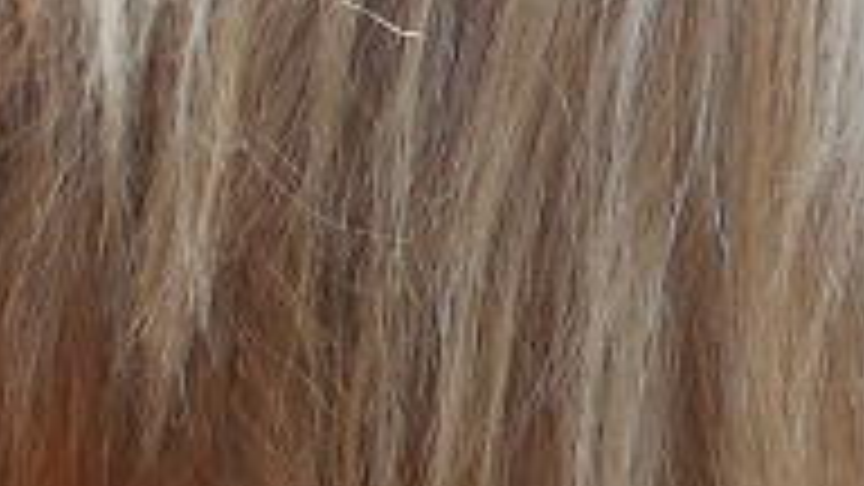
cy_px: 983
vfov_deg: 3.5
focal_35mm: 343
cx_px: 1791
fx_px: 7858
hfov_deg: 6.1
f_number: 3.2
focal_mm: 12.4
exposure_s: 1/60
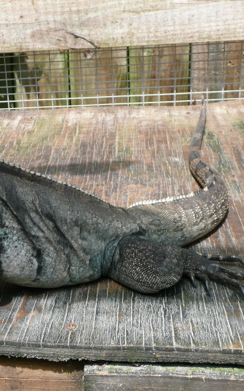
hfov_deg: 23.6
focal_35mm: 54
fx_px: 574
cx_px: 42
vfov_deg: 37.5
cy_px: 196
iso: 100
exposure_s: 1/160
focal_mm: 6.2
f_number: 3.8
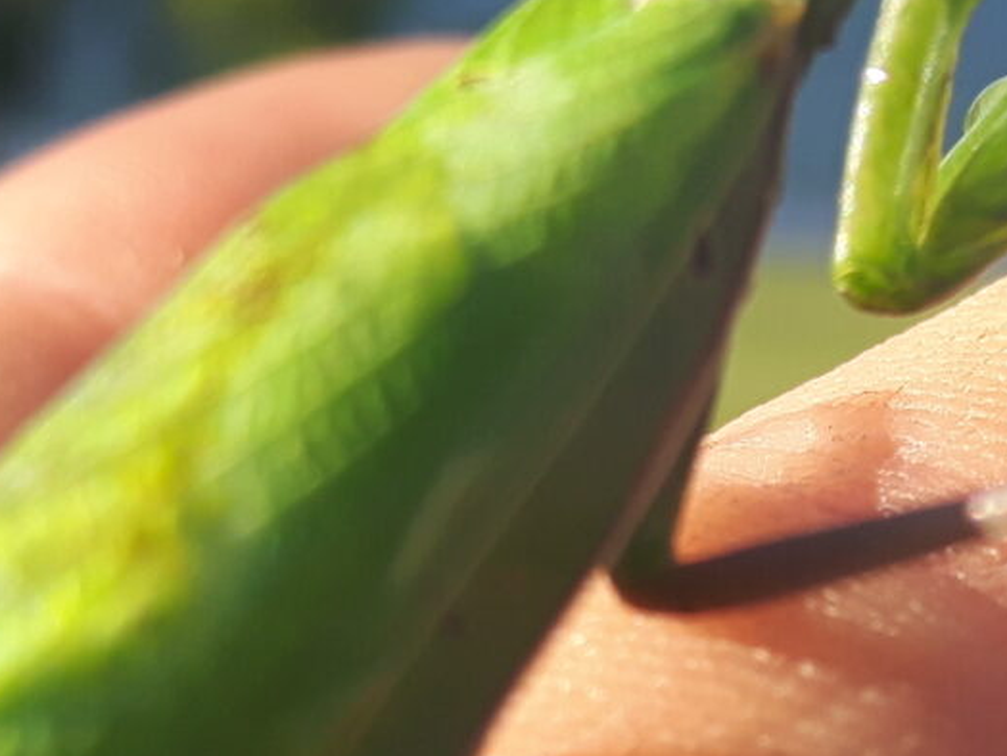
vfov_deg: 12.2
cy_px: 672
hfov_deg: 16.2
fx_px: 3521
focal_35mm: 121
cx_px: 740
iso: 40
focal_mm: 3.7
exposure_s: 1/532
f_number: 1.9
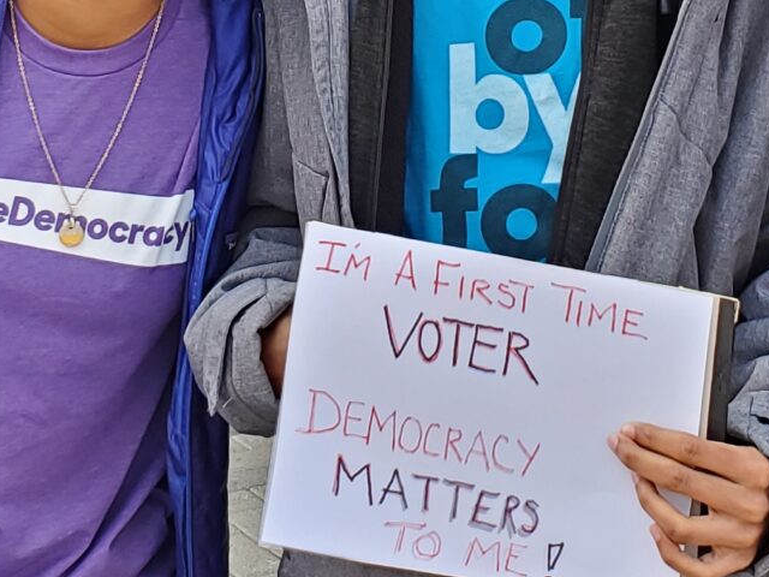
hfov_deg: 18.9
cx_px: 448
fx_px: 2310
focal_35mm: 104
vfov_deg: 14.1
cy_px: 96
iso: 64
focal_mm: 4.3
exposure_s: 1/120
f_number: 2.4
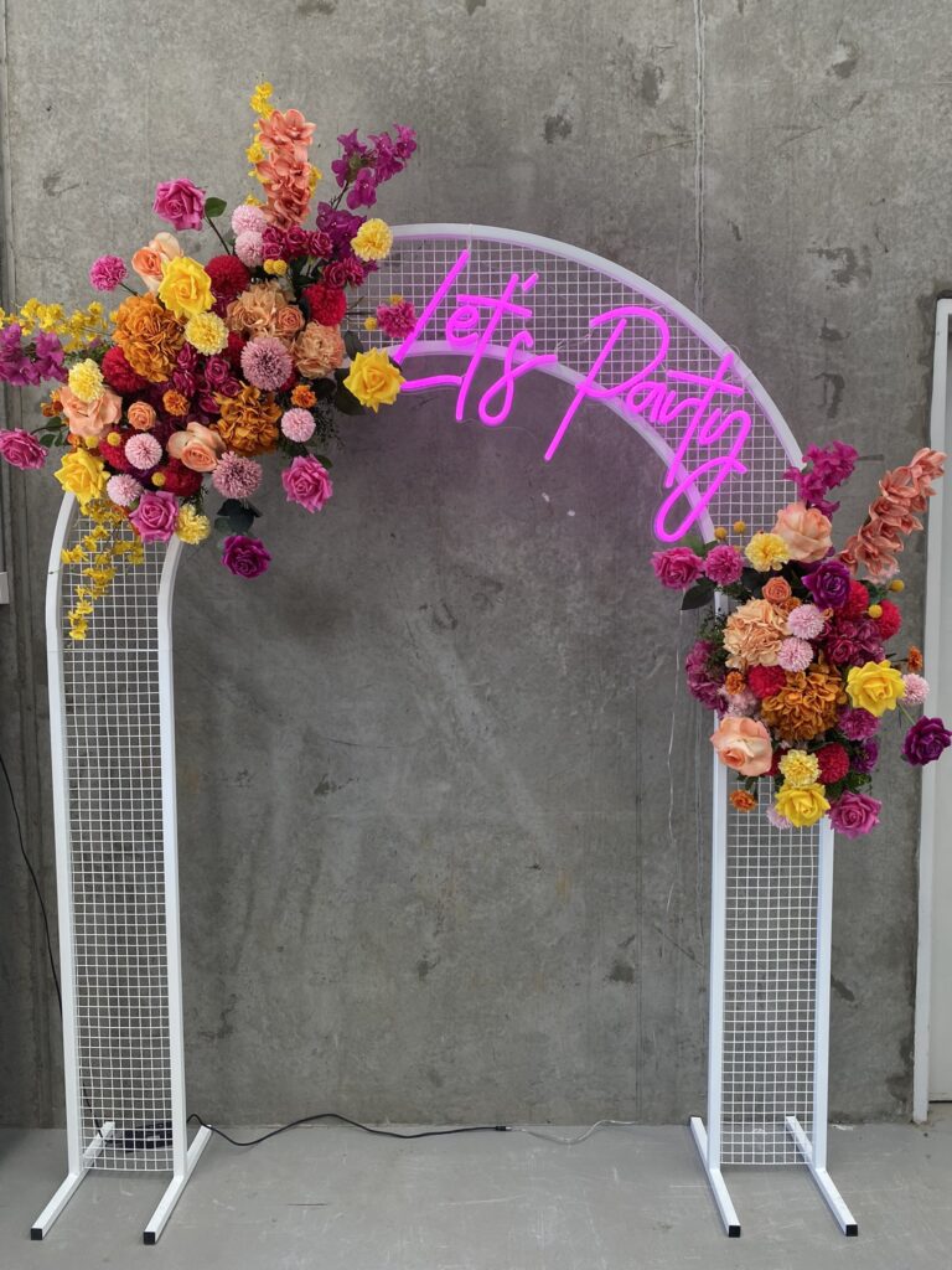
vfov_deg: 67.3
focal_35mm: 26
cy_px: 635
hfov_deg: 53.1
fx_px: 953
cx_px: 476
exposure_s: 1/192
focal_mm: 4.25
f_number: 1.8
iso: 32
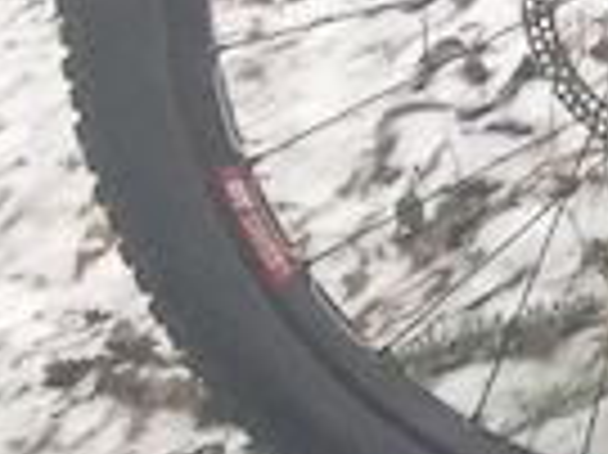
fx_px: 3018
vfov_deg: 8.1
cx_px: 1752
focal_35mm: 172
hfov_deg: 9.4
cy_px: -499
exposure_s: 1/120
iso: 64
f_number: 2.2
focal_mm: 4.15
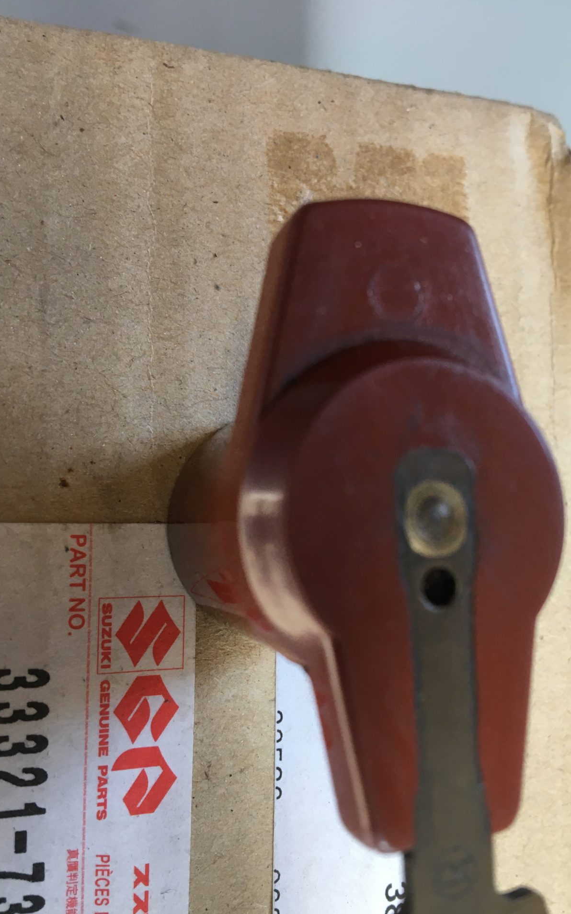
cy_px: 488
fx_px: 822
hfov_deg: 38.3
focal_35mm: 33
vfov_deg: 58.1
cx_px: 310
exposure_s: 1/33
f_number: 2.2
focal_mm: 4.15
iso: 50
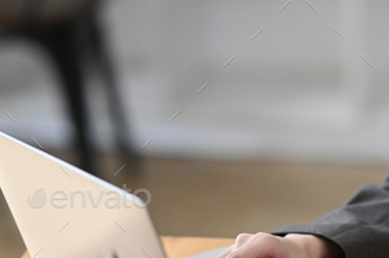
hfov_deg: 9.4
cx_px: 291
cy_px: 261
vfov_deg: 6.2
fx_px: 2364
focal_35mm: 219
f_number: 2.2
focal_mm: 105
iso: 400
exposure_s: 1/800
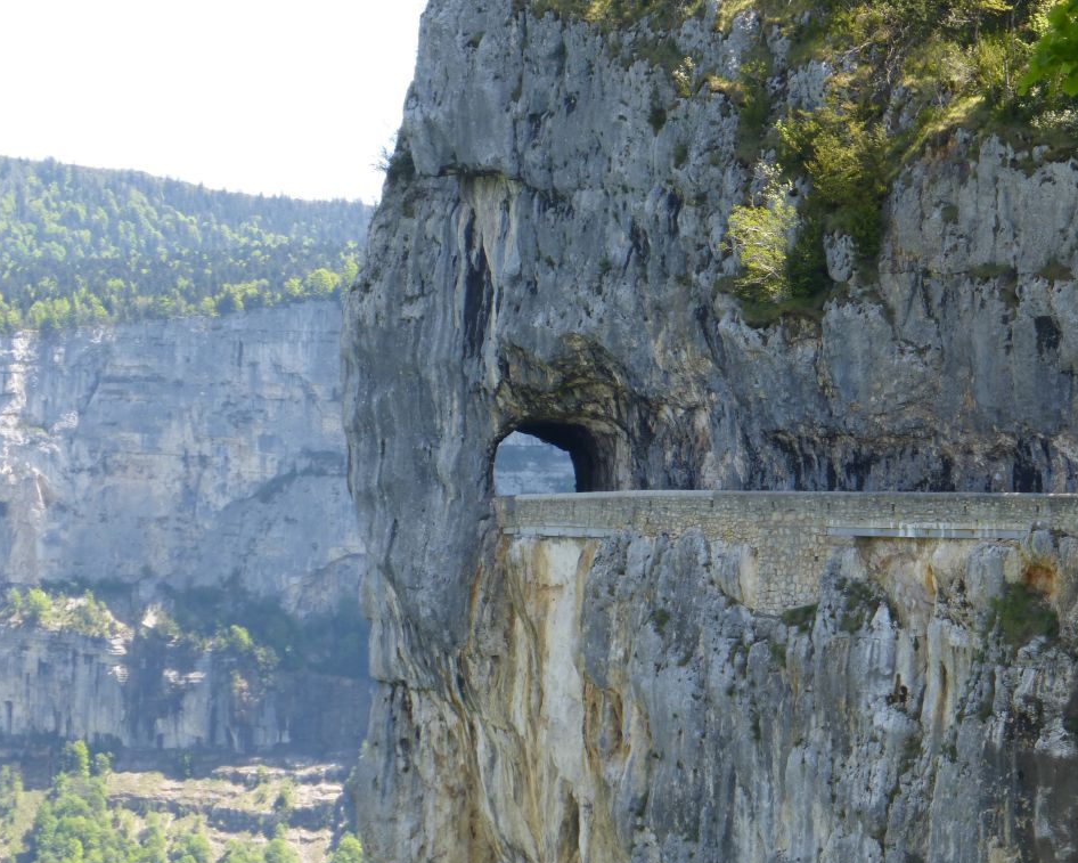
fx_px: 4627
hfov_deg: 13.3
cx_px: 540
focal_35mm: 145
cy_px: 474
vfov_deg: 10.7
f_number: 5.4
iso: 100
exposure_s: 1/125
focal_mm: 21.8
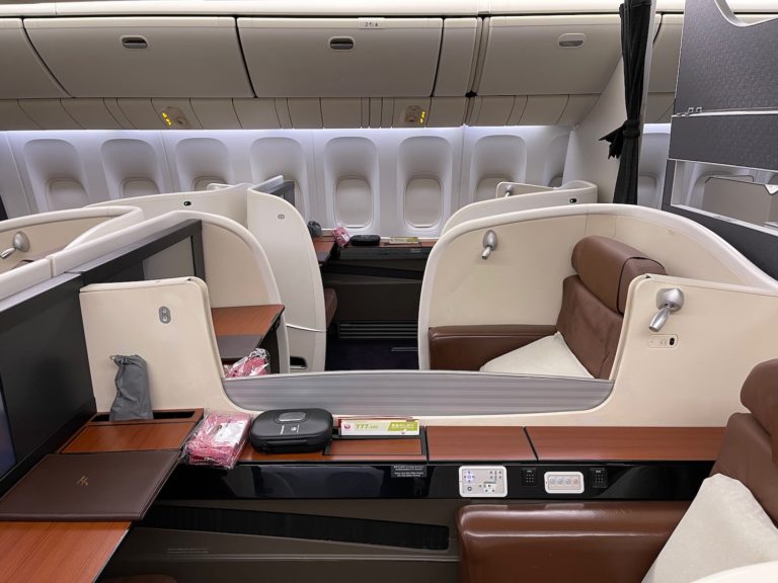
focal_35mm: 26
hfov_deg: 67.3
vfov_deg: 53.1
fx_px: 584
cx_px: 389
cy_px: 292
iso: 200
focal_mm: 5.1
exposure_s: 1/54
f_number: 1.6
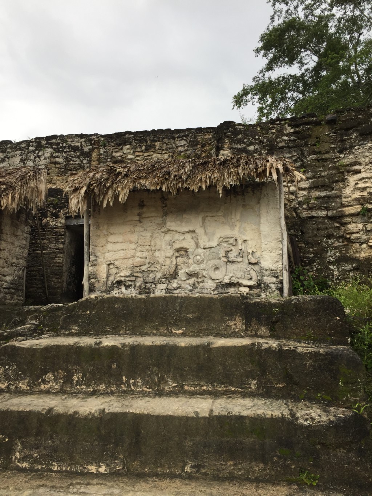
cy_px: 248
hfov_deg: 48.2
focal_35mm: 29
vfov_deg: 61.7
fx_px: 415
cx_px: 186
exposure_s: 1/482
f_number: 2.2
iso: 32
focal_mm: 4.15
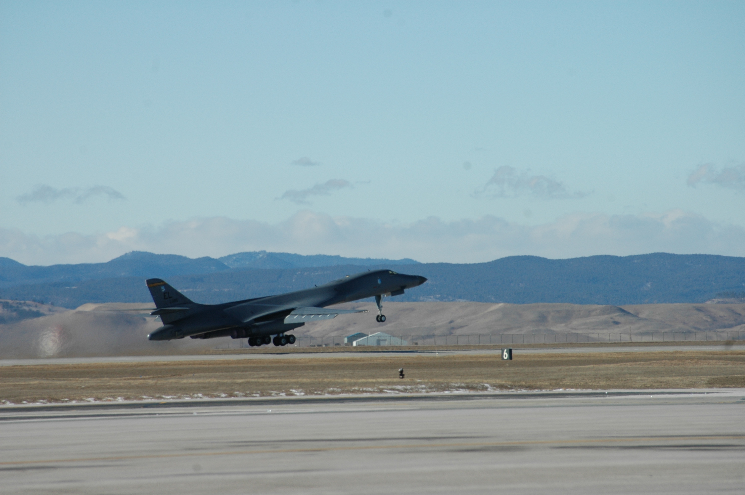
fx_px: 6201
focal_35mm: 300
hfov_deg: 6.9
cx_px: 372
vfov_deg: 4.6
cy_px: 248
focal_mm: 200
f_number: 8
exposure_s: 1/1000
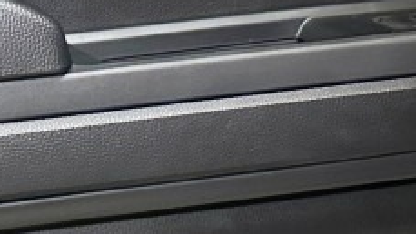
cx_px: -187
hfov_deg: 16.8
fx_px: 1291
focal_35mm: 117
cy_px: 149
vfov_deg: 10.4
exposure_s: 1/60
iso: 1000
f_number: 1.78
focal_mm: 6.86
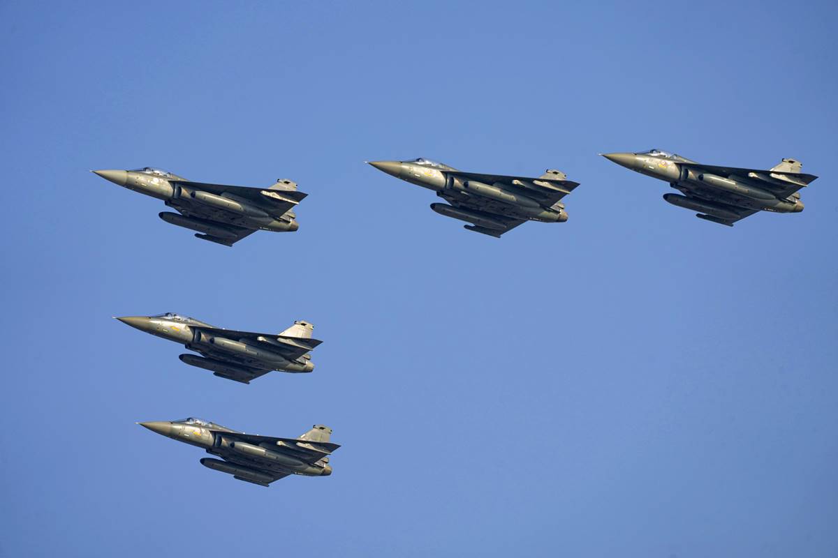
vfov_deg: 3.8
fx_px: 8403
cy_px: 279
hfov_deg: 5.7
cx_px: 419
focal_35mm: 361
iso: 250
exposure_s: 1/640
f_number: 10
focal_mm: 361
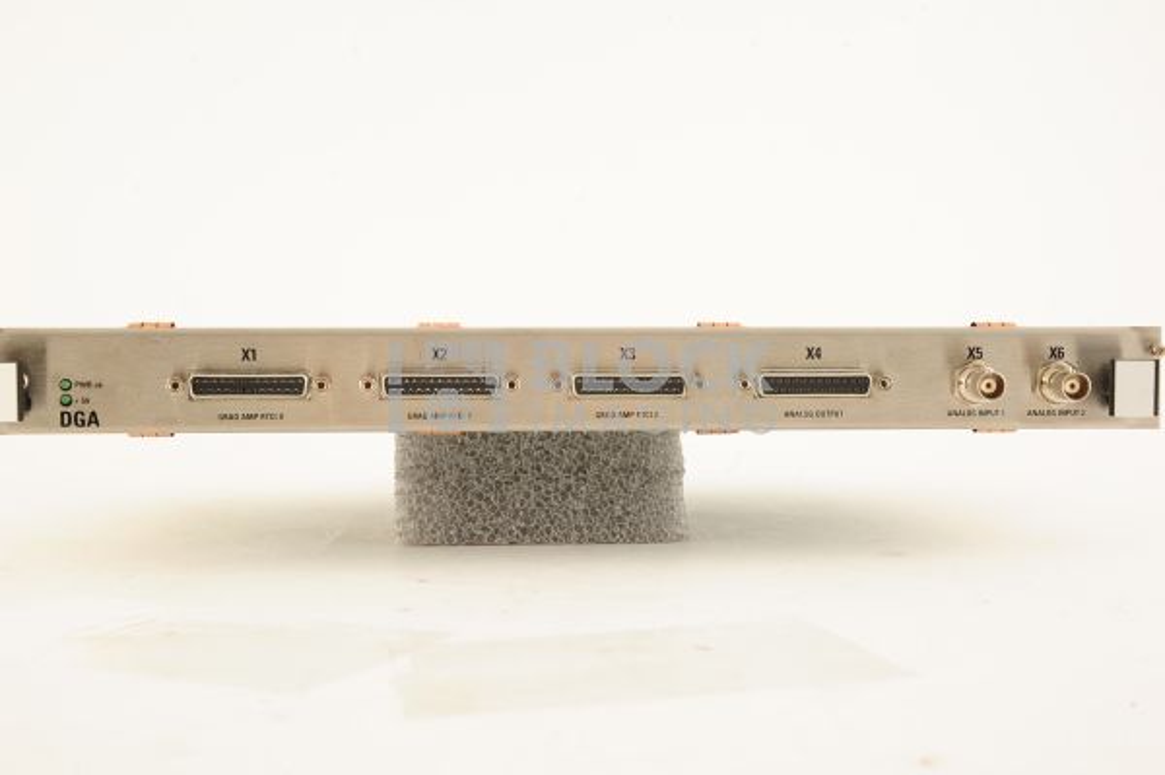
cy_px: 388
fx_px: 1617
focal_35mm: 50
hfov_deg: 39.6
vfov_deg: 26.9
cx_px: 582
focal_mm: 50
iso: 1600
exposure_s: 1/160
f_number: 11
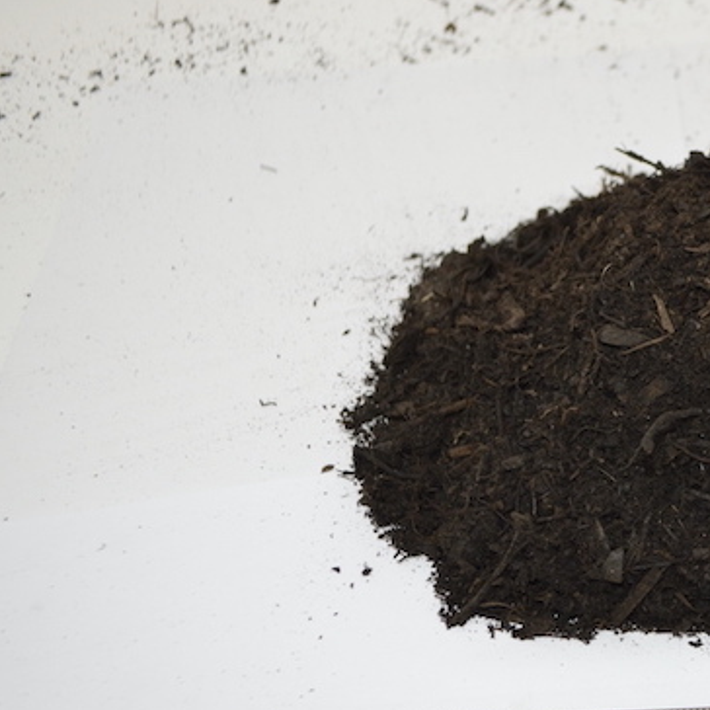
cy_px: 460
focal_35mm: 56
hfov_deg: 28.6
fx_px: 1299
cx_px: 716
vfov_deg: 30.4
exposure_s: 1/160
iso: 400
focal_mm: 20
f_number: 3.8
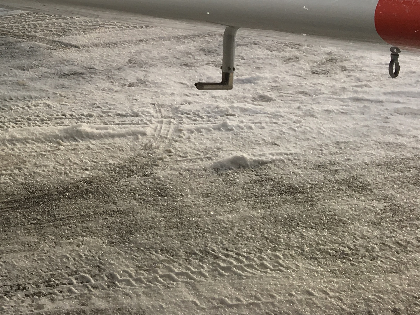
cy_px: -99
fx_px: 983
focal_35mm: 81
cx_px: -160
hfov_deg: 21.3
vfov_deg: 17.1
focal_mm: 4.15
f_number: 2.2
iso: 25
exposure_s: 1/1972
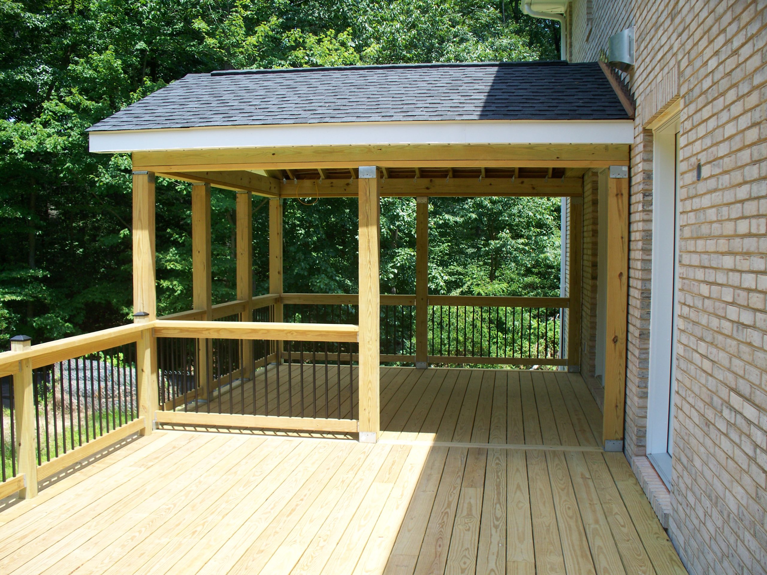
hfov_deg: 51.4
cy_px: 288
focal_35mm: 36
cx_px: 384
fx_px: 798
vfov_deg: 39.7
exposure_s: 1/320
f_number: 2.8
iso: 64
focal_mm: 7.54
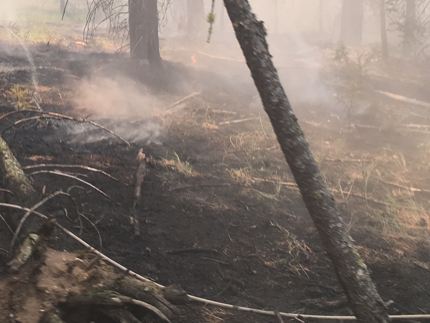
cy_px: 23
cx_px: 82
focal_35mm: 60
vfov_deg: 23.7
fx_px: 746
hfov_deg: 31.3
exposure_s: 1/120
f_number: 2.2
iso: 25
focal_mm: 4.15
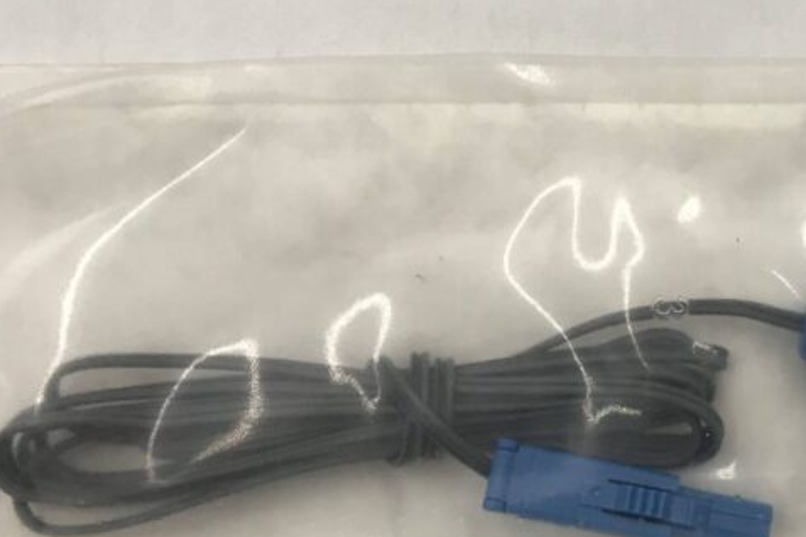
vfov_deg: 22.3
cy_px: 275
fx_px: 1366
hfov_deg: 31.7
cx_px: 686
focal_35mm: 61
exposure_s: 1/40
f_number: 1.8
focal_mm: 3.99
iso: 25
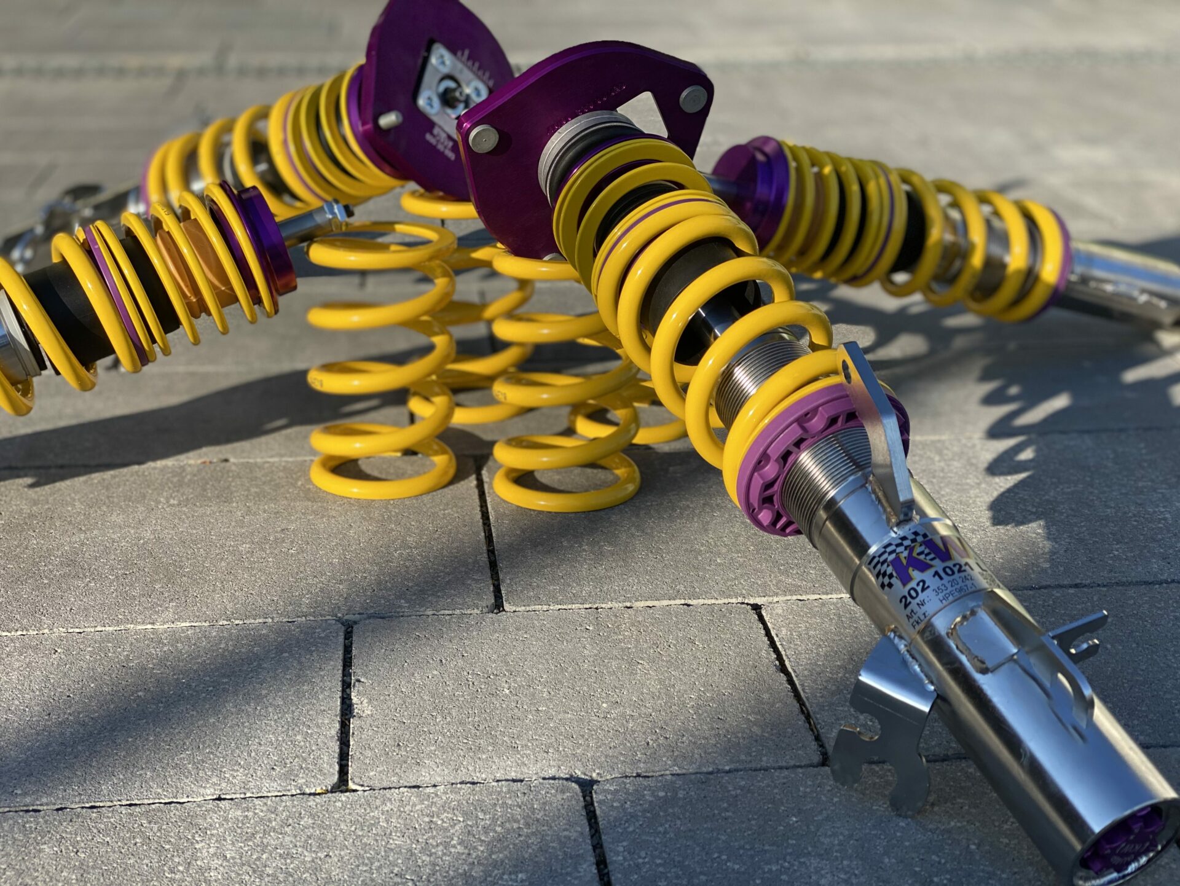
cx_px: 590
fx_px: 1773
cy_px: 443
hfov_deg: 36.8
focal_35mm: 52
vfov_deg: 28.1
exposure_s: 1/1020
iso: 20
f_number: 2
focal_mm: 6
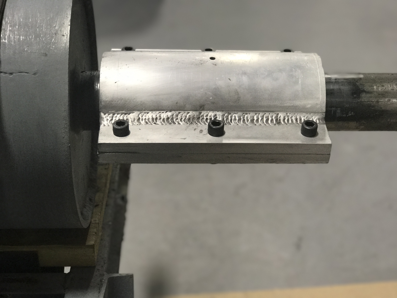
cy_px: 149
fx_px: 654
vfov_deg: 25.7
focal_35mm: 57
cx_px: 198
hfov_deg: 33.8
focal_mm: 6.6
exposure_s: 1/60
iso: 160
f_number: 2.8
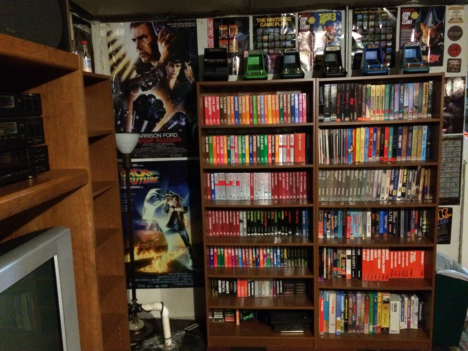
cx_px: 234
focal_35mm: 29
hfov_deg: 61.7
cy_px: 176
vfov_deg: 48.2
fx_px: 392
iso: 640
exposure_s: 1/15
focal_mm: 4.15
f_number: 2.2
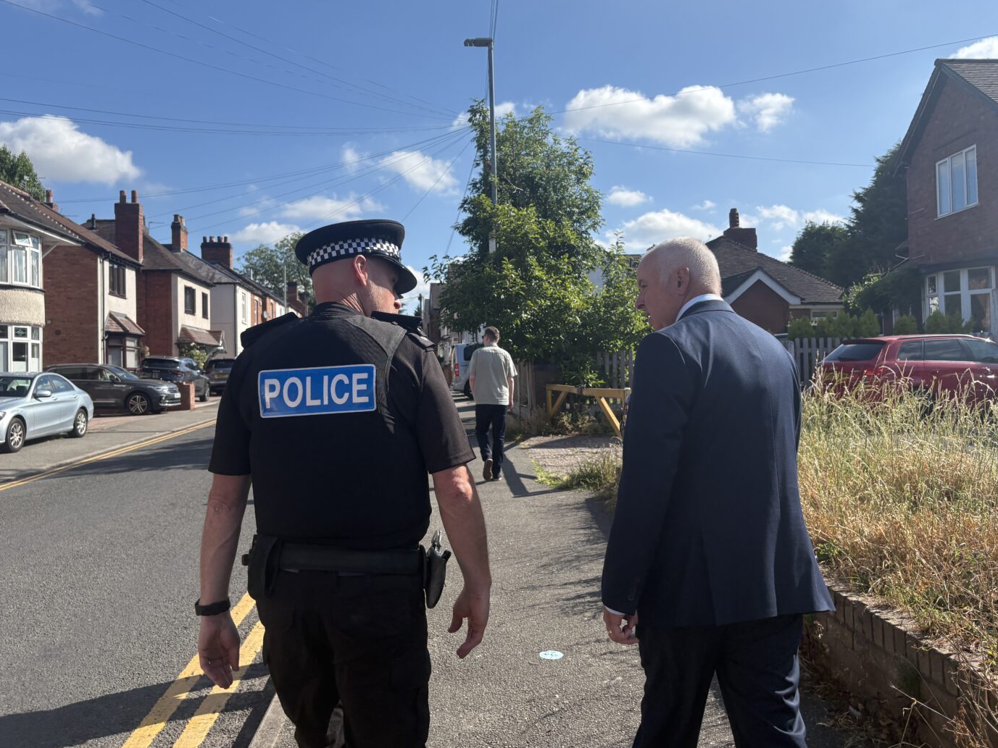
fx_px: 836
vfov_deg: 48.2
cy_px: 345
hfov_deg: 61.6
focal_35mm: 29
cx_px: 481
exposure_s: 1/3125
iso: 50
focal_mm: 5.96
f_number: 1.6
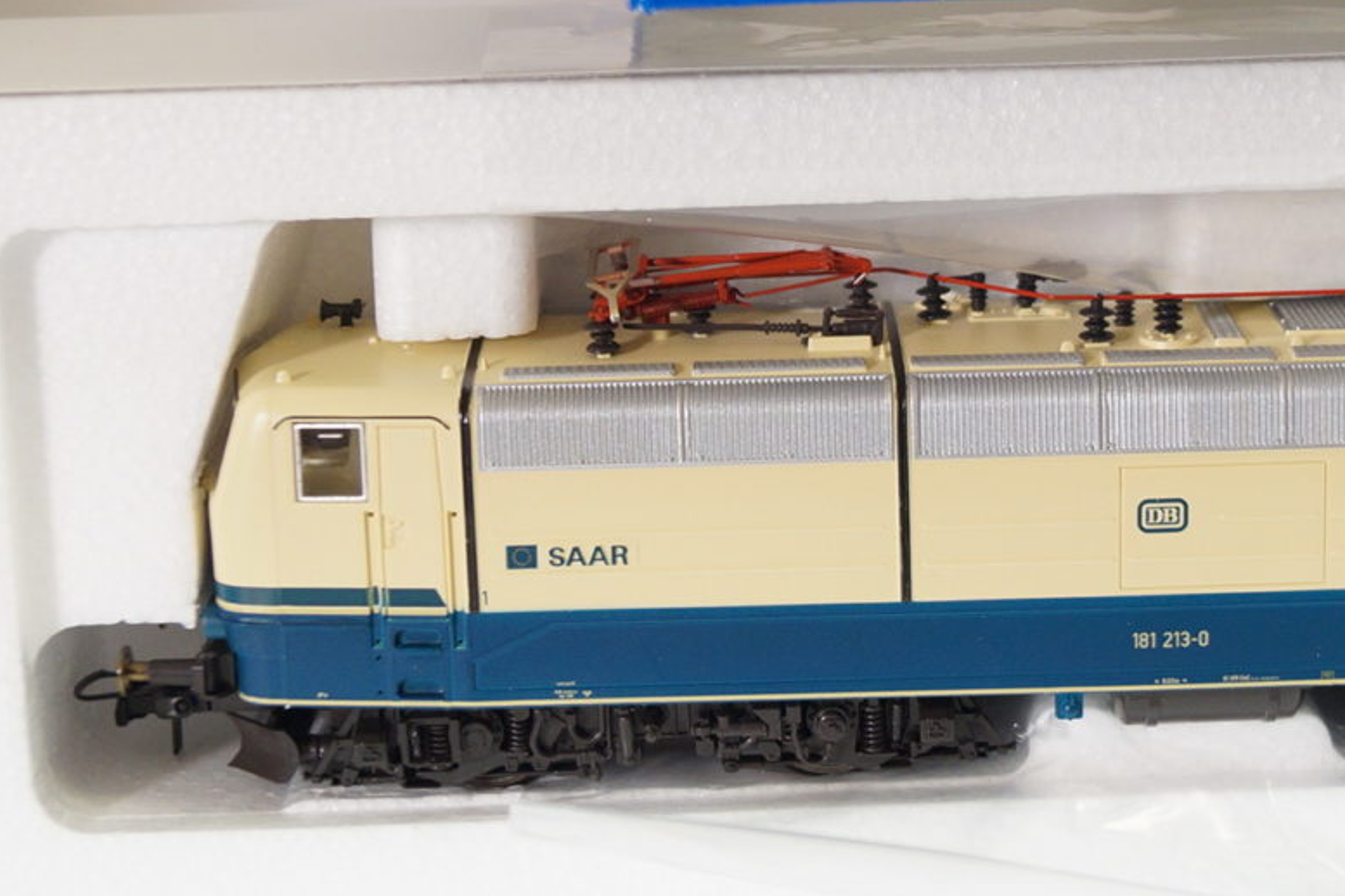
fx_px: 3250
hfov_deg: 23.3
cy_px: 307
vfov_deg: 15.7
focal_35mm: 87
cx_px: 822
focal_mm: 22
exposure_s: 1/160
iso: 400
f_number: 4
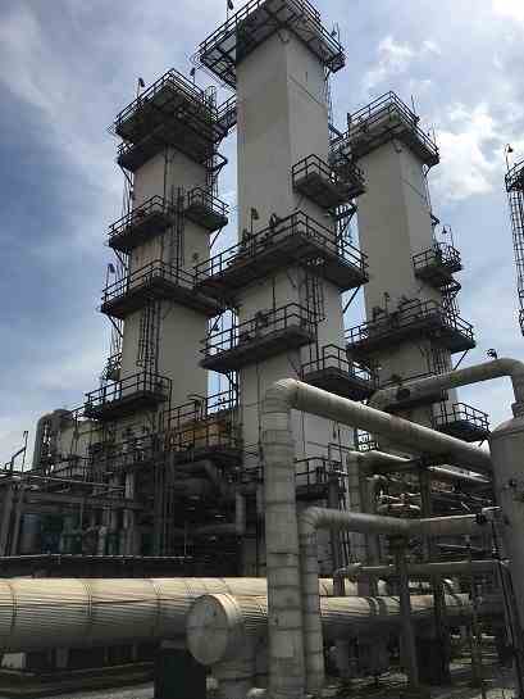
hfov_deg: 48.2
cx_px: 262
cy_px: 350
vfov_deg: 61.6
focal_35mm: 29
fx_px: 585
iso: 25
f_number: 2.2
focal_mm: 4.15
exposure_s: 1/4049
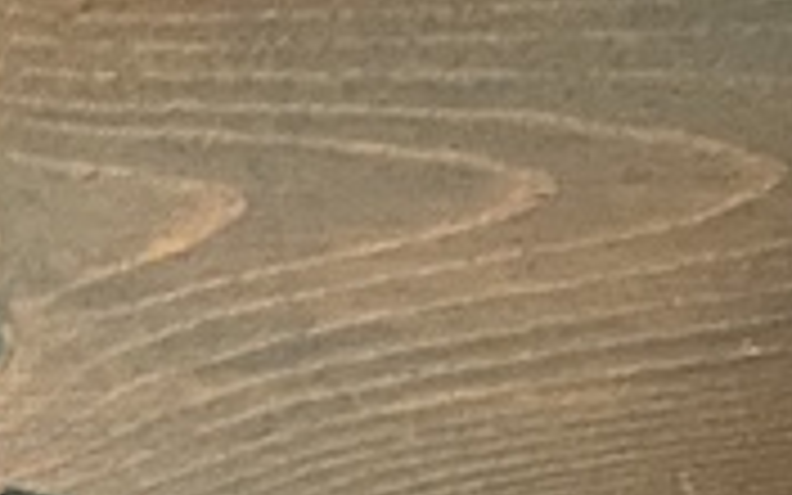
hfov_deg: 14.3
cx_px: -716
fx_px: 2698
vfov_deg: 9.5
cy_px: 1125
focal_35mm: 125
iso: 640
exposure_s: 1/8
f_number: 1.8
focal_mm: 4.25
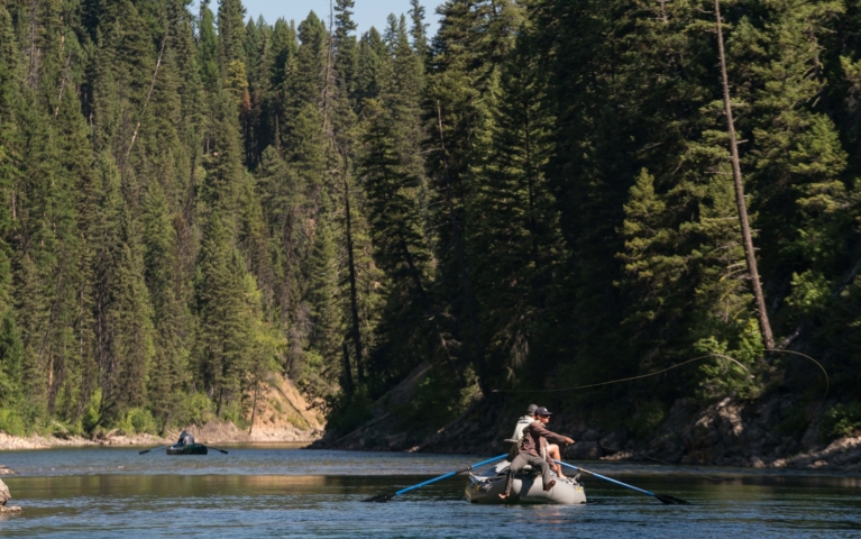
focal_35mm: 205
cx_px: 431
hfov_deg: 10.2
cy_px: 282
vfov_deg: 6.4
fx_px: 4812
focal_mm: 200
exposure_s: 1/2000
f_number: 5.6
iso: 400
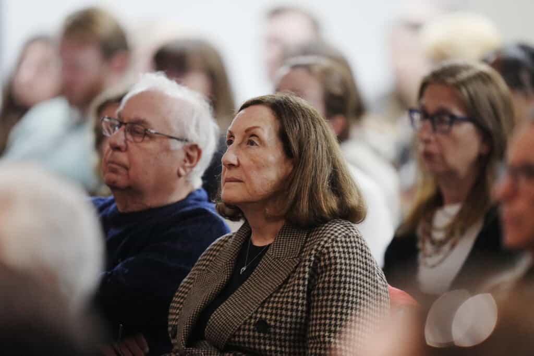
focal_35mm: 400
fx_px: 5934
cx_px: 267
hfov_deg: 5.2
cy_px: 178
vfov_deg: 3.4
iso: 5000
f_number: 2.8
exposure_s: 1/125
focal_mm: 400
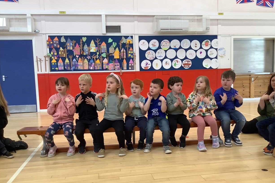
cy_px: 102
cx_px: 138
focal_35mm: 33
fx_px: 252
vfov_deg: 39.9
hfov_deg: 57.2
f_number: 2.4
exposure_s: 1/50
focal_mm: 3.3
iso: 125
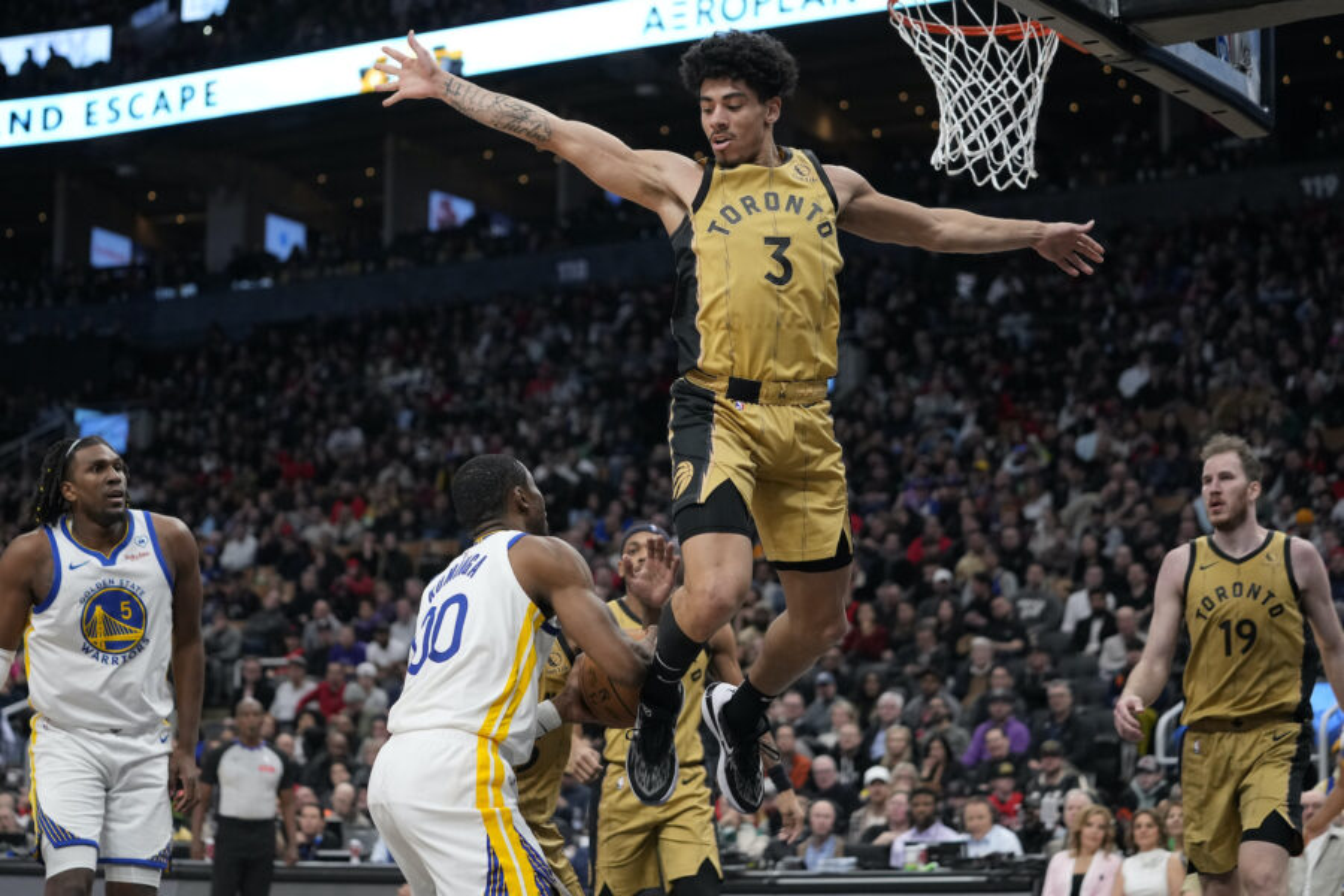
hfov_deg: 27.3
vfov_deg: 18.4
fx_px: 2762
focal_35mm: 74
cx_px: 672
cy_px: 448
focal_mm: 74
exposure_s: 1/1500
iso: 2500
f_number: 2.8
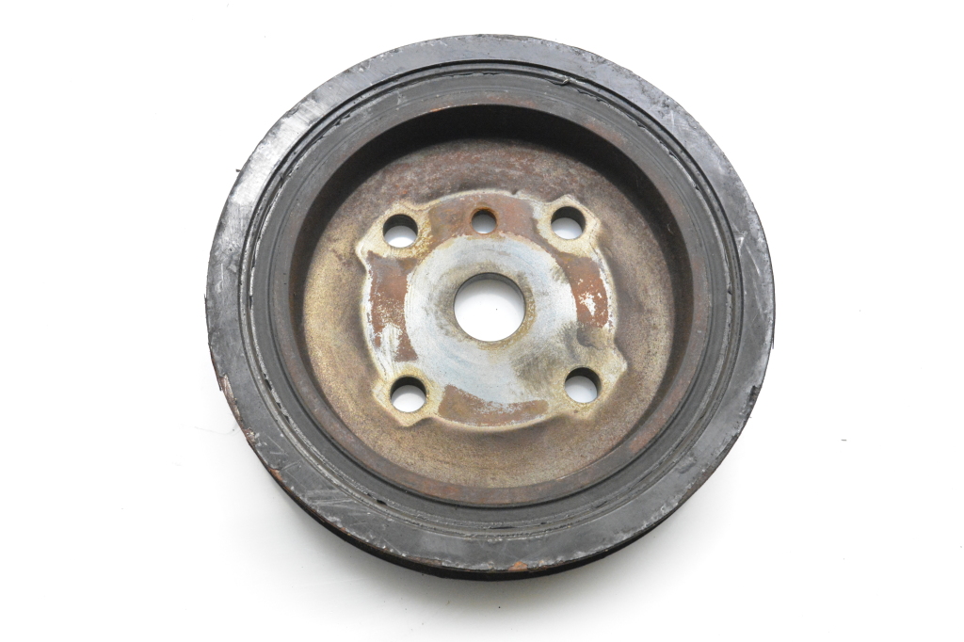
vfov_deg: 26.5
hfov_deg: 38.9
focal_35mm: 51
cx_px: 482
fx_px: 1365
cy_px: 321
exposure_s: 1/400
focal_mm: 34
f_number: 10
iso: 6400
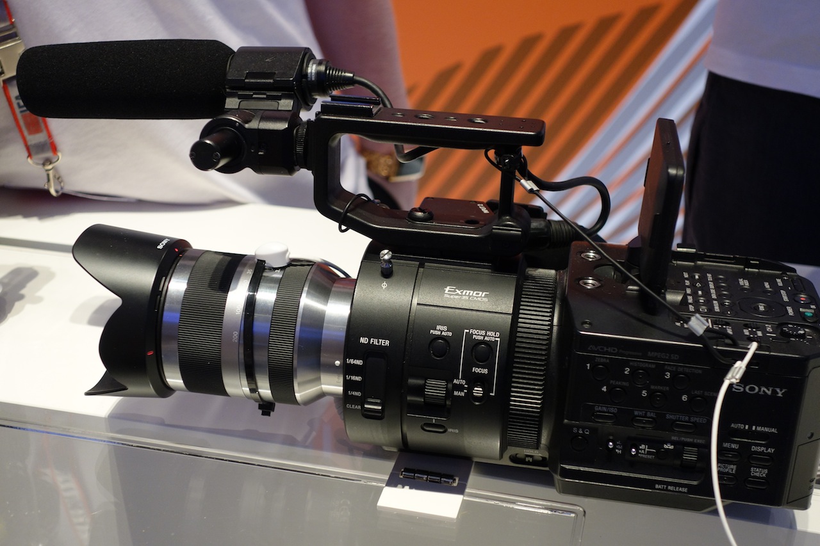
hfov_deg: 38.9
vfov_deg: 26.5
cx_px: 410
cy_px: 273
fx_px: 1161
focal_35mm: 51
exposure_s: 1/60
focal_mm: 18.88
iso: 400
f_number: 3.2
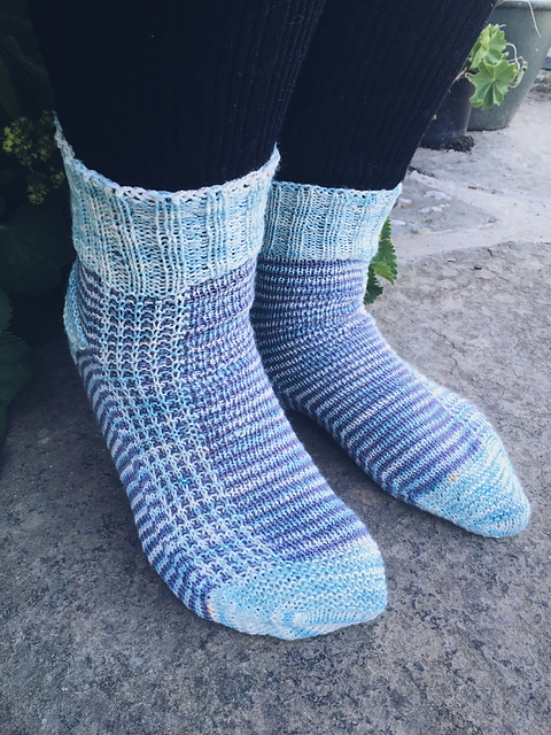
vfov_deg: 61.7
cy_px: 368
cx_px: 276
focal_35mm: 29
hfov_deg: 48.2
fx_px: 615
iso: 25
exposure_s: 1/100
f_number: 2.2
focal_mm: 4.15
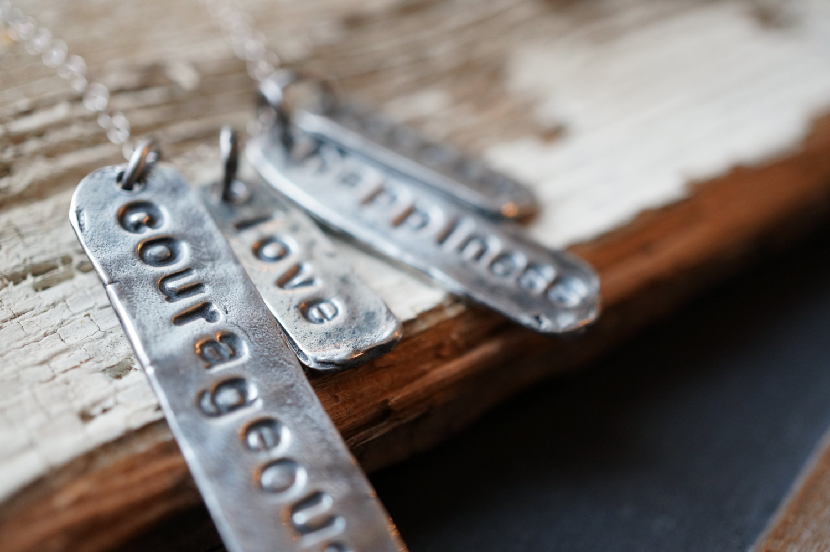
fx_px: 1036
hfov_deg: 43.6
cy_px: 276
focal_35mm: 45
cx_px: 415
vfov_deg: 29.8
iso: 640
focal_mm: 30
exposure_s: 1/60
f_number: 4
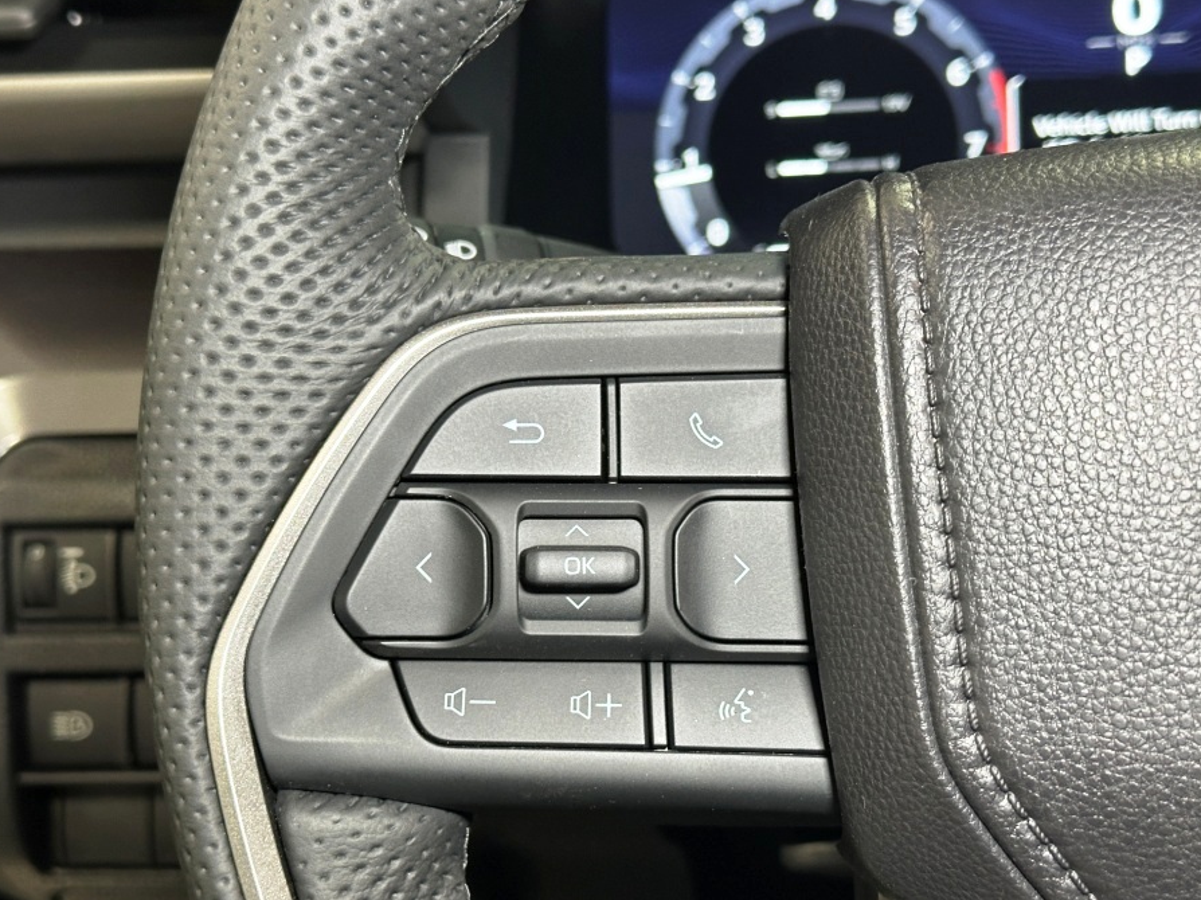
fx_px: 1908
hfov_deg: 34.9
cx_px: 583
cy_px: 481
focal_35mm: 55
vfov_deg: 26.5
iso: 320
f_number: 1.78
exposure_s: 1/40
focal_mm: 6.86
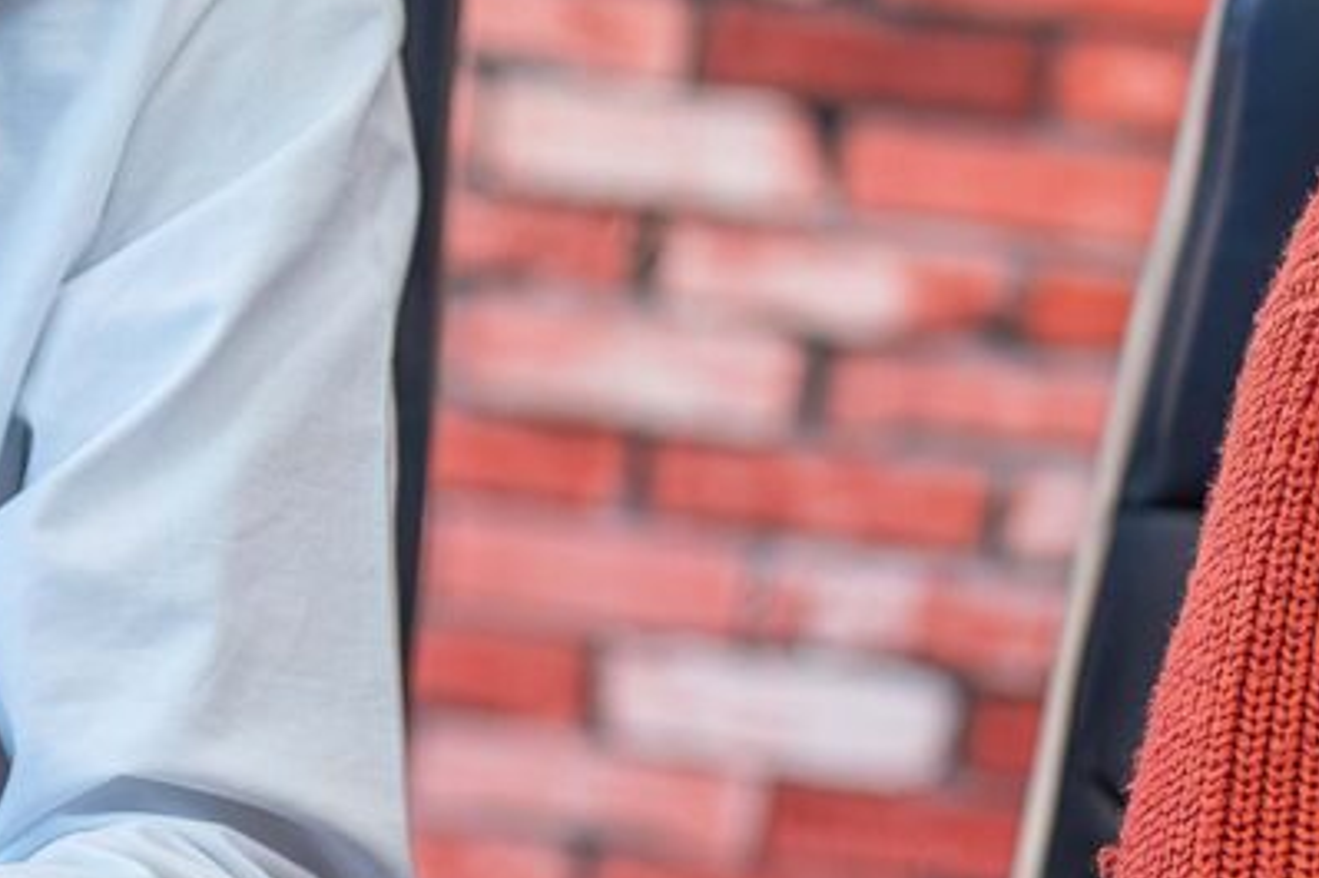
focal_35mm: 180
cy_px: 472
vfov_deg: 7.6
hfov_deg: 11.1
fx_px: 6592
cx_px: -474
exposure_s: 1/200
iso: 100
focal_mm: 35
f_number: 1.4
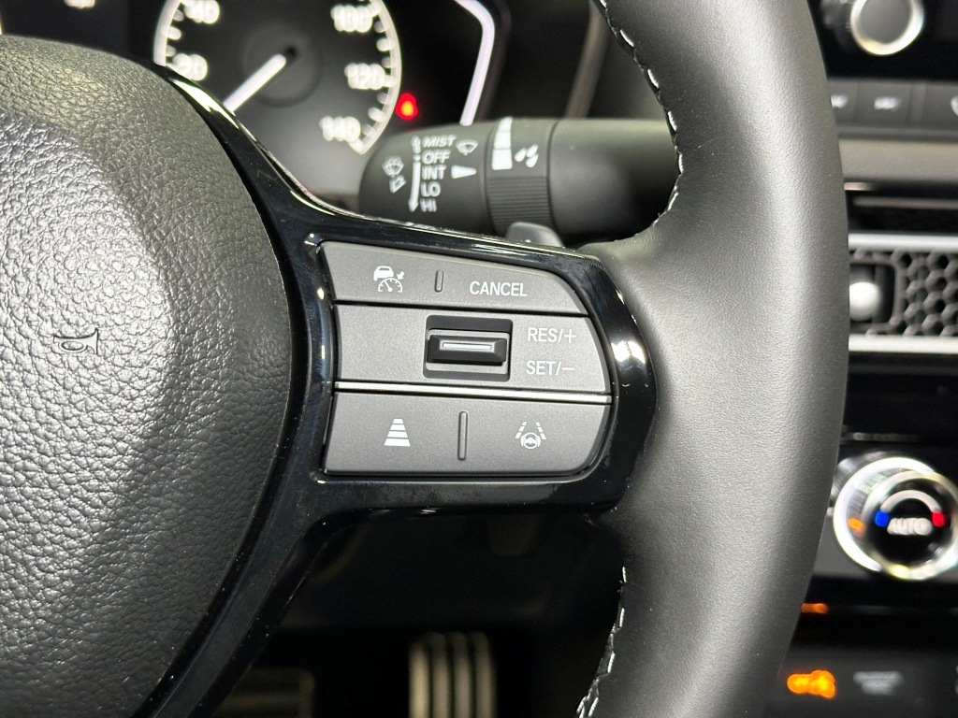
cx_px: 479
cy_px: 359
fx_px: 1328
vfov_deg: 30.3
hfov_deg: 39.7
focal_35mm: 48
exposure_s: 1/40
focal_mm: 6.86
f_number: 1.78
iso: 400
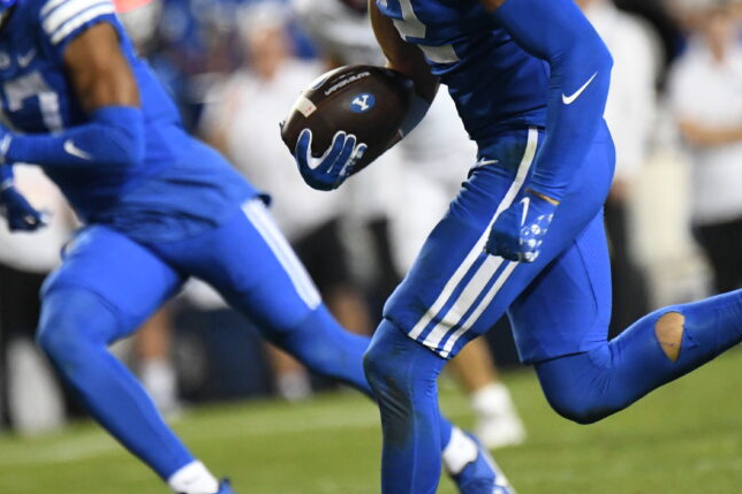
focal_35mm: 839
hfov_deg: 2.5
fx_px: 17287
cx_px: 358
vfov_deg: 1.6
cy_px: 175
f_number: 2.8
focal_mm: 300
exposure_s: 1/2000
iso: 5600
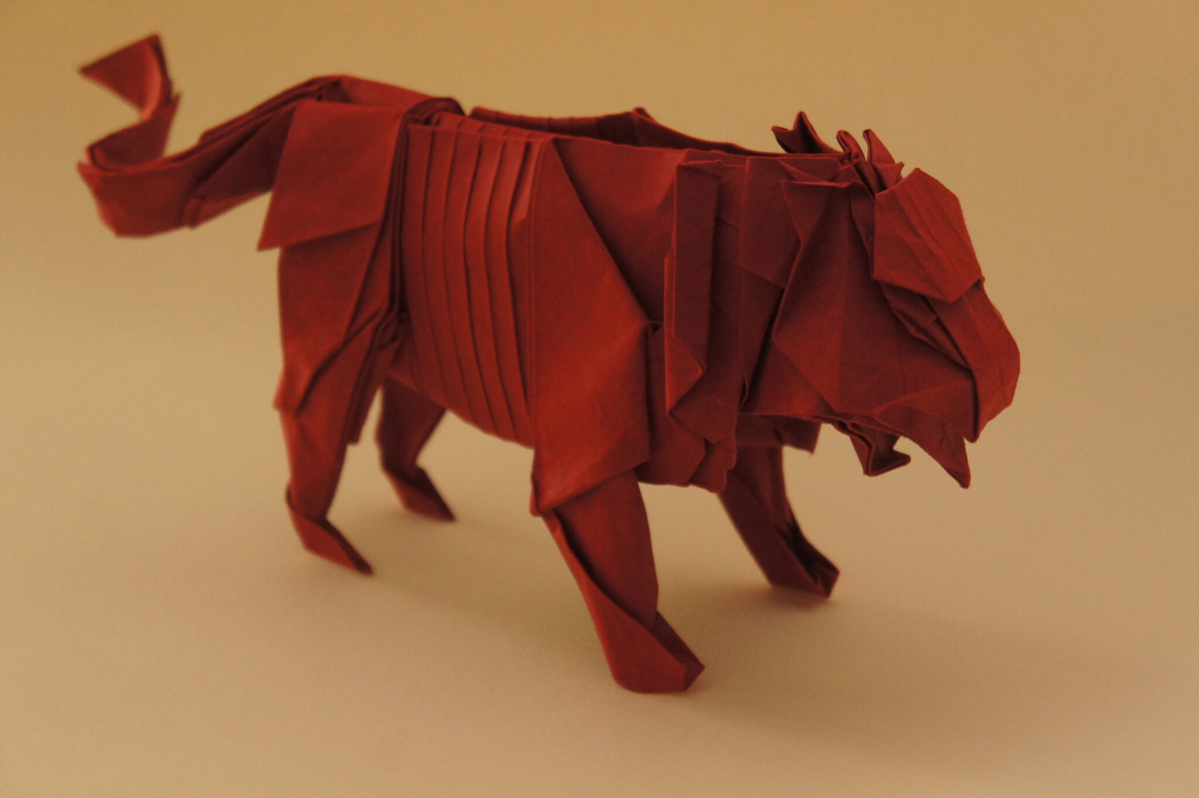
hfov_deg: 25.5
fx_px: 2646
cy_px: 399
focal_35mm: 80
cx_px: 600
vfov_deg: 17.1
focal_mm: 53
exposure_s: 1/200
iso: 1600
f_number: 5.6
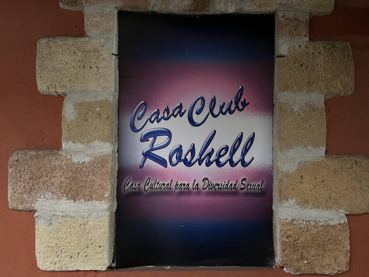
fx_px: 277
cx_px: 184
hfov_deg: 67.3
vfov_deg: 53.1
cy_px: 138
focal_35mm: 26
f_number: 1.5
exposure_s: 1/30
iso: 640
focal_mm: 5.7
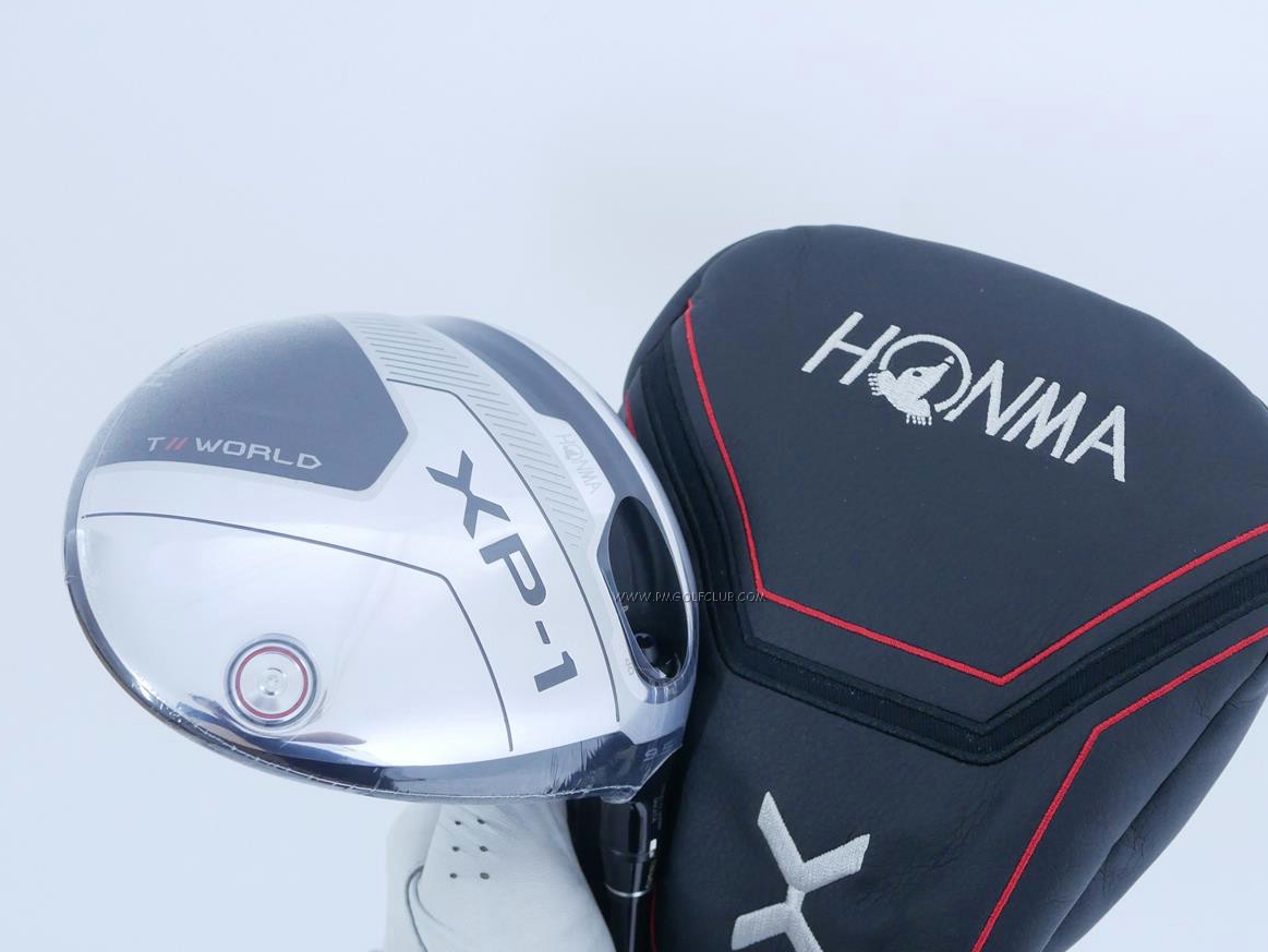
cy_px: 498
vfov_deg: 26.6
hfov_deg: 34.9
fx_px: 2015
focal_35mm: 55
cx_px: 690
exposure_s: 1/60
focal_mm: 25
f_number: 4.5
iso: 1600
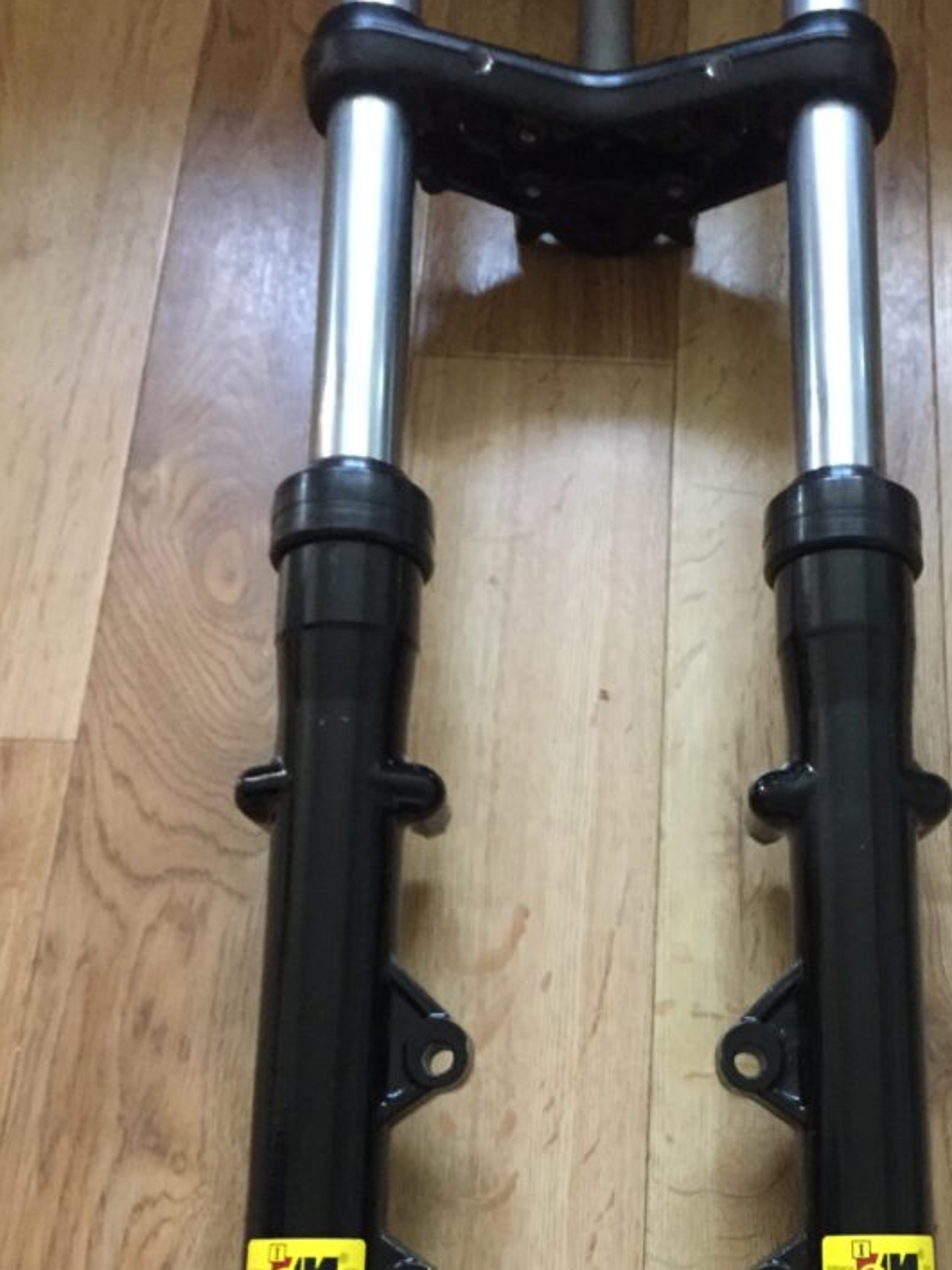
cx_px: 686
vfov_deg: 44.1
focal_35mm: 42
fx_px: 1541
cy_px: 851
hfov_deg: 33.8
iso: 400
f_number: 2.2
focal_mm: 4.15
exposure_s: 1/17
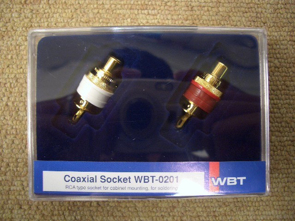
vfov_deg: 40.7
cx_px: 148
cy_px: 110
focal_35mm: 35
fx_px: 298
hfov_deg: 52.6
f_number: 2.6
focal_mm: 5.8
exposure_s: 1/8
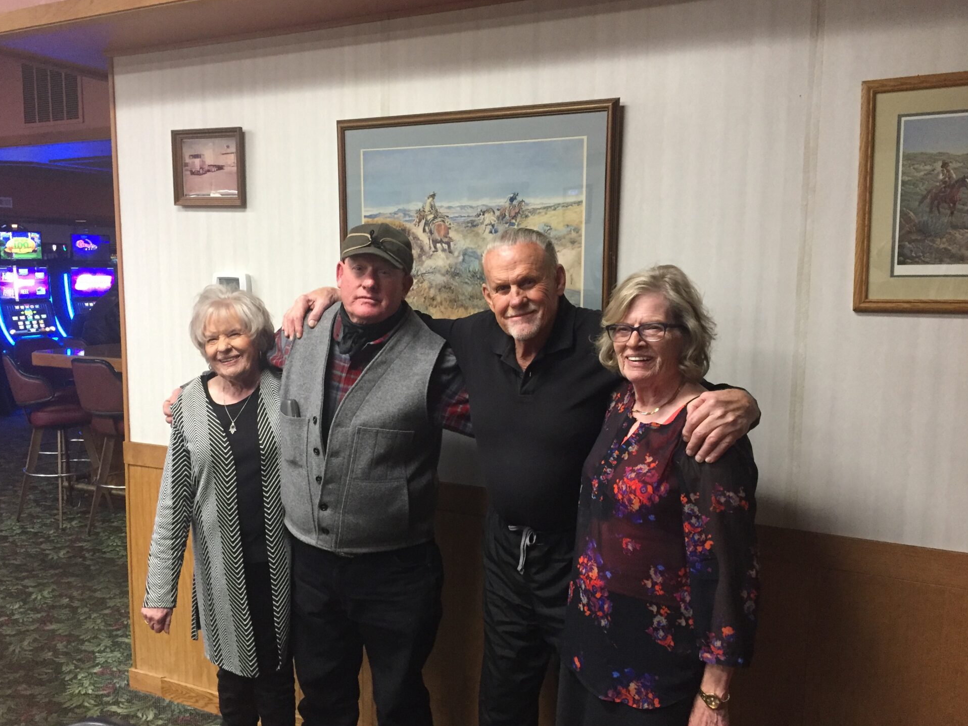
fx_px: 867
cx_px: 457
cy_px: 377
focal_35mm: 31
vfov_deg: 45.4
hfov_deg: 58.3
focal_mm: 4.15
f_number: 2.2
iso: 250
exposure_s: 1/30
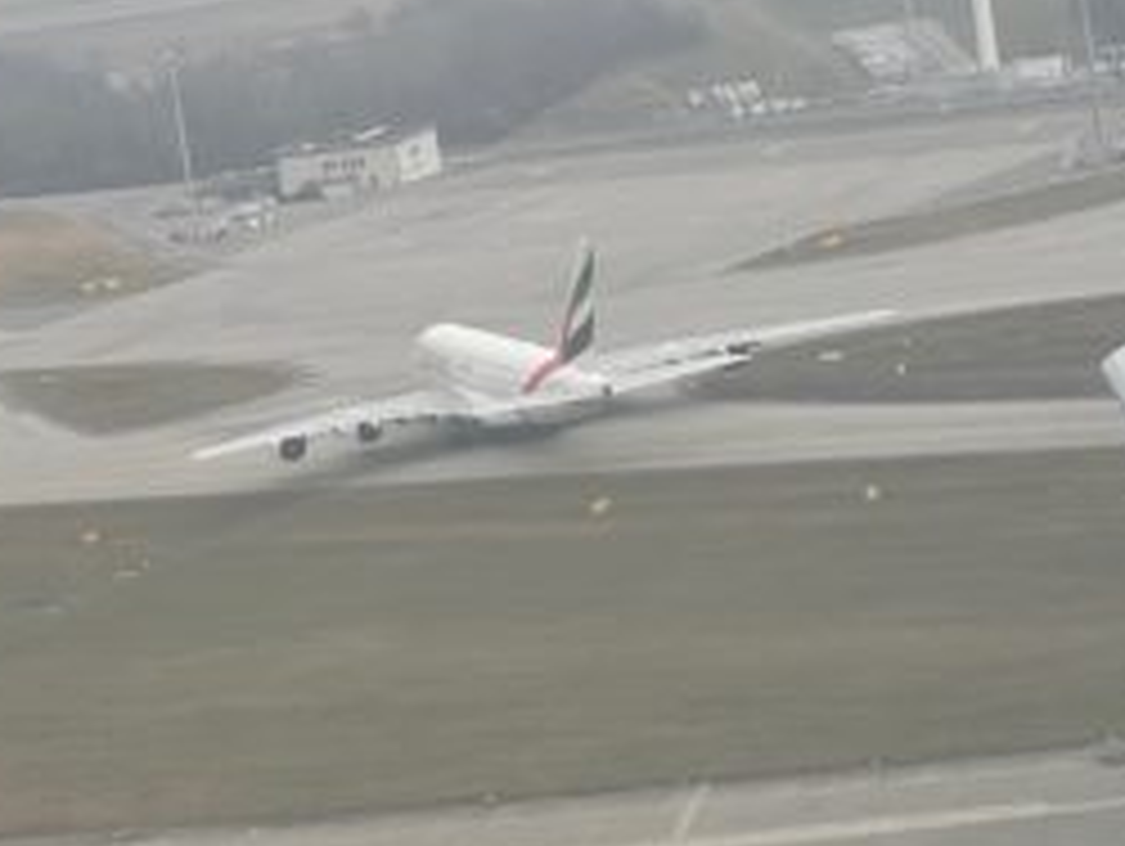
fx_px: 5075
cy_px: 418
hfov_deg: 12.6
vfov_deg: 9.5
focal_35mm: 156
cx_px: 369
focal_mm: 7.5
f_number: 2.2
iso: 20
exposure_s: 1/713
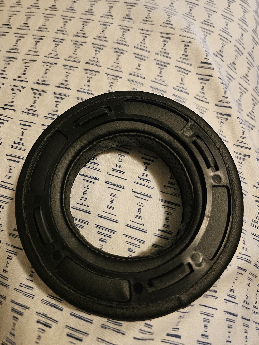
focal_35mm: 23
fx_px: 229
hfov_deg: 58.9
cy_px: 172
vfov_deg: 73.9
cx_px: 130
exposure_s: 1/25.5
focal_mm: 6.3
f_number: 1.7
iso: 500
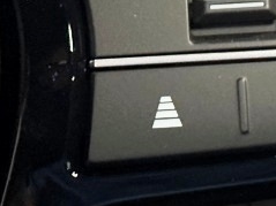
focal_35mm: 206
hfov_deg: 9.6
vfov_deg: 7.2
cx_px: 212
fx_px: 1642
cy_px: 26
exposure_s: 1/24
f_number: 1.78
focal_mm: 6.86
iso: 640
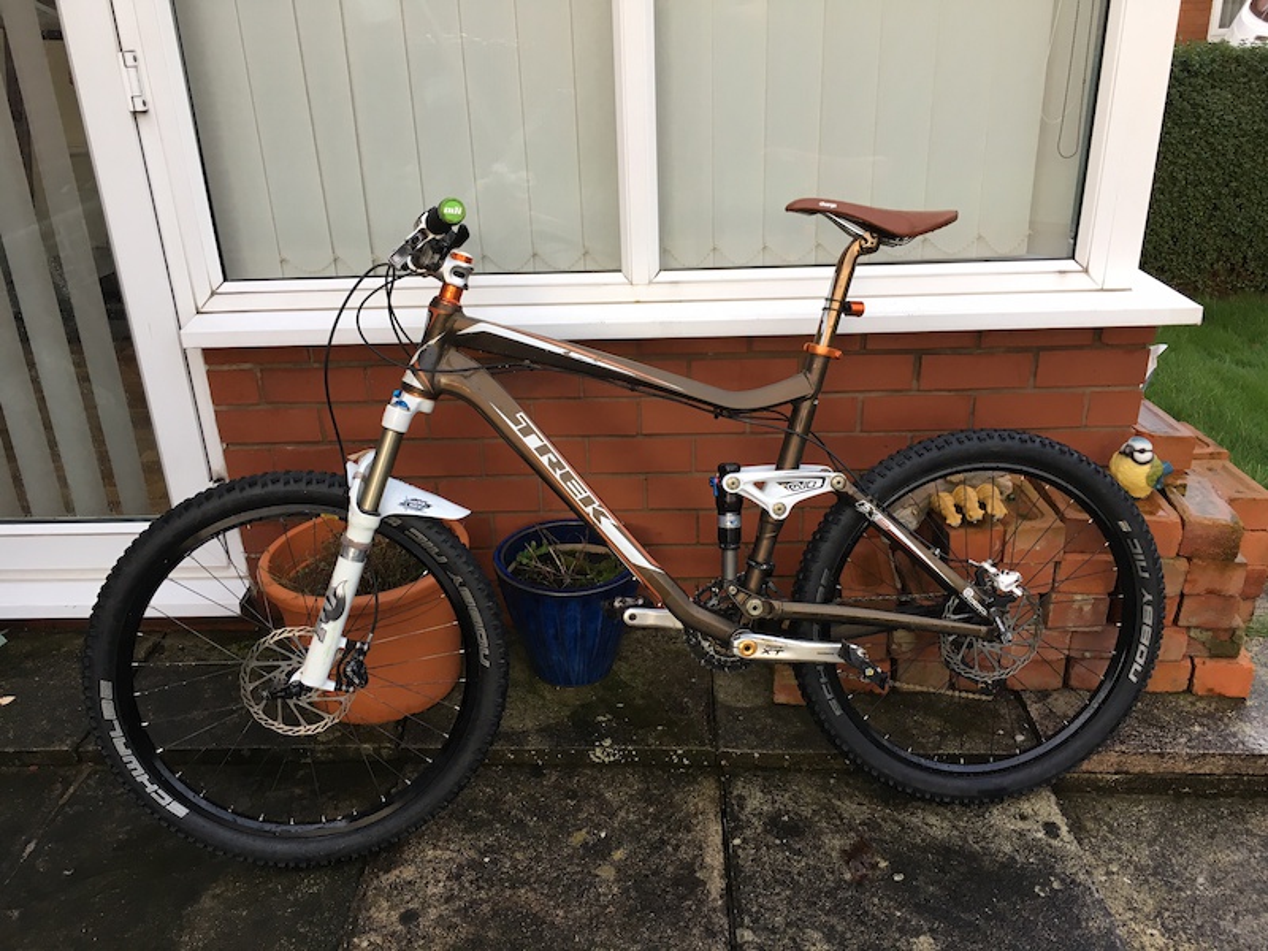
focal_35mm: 29
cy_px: 476
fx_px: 1062
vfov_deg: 48.2
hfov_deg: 61.7
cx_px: 634
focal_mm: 4.15
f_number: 2.2
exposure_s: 1/33
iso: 32
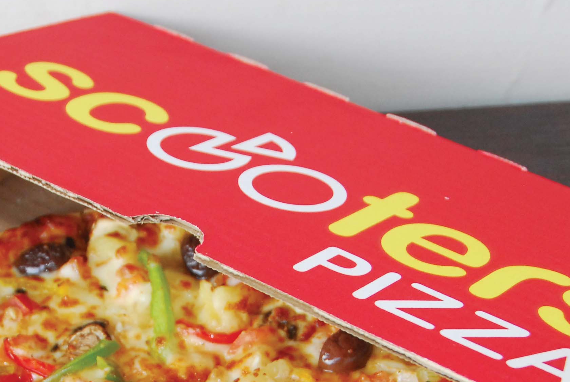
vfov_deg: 14.8
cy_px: 437
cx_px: 190
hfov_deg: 22.5
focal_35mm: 90
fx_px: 1427
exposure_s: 1/250
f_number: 4.5
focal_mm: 26
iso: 560
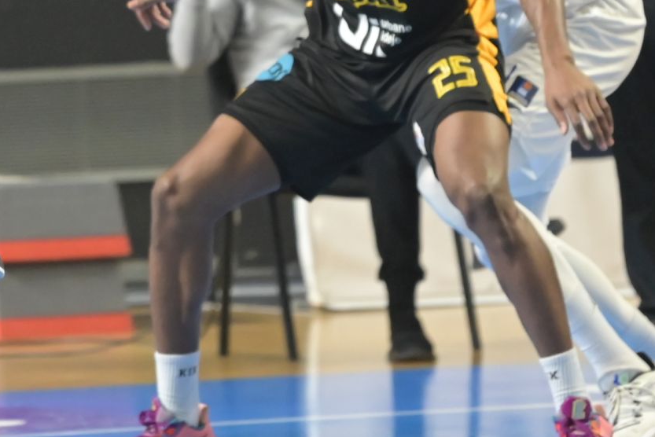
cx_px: 20
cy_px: -333
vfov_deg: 1.9
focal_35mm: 720
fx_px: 13104
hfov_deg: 2.9
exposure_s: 1/1000
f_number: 2.8
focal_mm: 200
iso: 5000
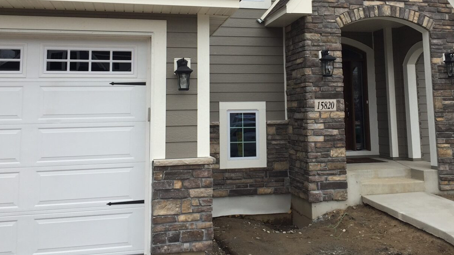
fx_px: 481
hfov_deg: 50.4
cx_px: 255
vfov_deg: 29.1
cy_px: 55
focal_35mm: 40
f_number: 2.2
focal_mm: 4.15
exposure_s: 1/1014
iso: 32
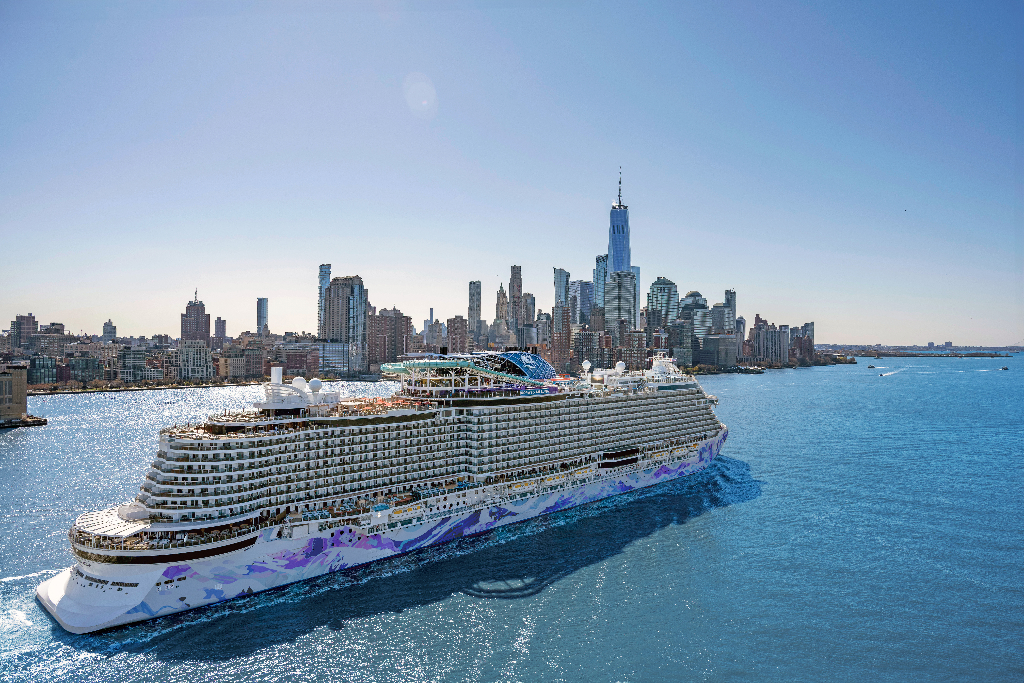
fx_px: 683
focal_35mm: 24
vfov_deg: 53.1
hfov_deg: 73.7
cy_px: 342
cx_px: 512
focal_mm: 24
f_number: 8
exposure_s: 1/500
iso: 100
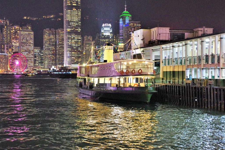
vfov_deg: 22.6
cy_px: 75
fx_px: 375
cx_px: 112
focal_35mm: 60
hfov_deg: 33.4
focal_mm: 40
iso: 3200
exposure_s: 1/25
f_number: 4.5
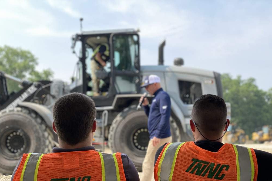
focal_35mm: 55
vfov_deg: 24.6
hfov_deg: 36.3
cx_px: 135
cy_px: 103
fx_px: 415
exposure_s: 1/235
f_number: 2
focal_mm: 6
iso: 20
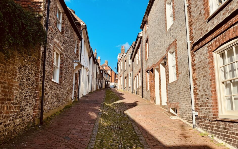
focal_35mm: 26
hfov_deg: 70.4
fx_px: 169
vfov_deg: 47.6
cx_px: 117
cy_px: 74
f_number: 1.78
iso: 80
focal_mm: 6.76
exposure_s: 1/3096
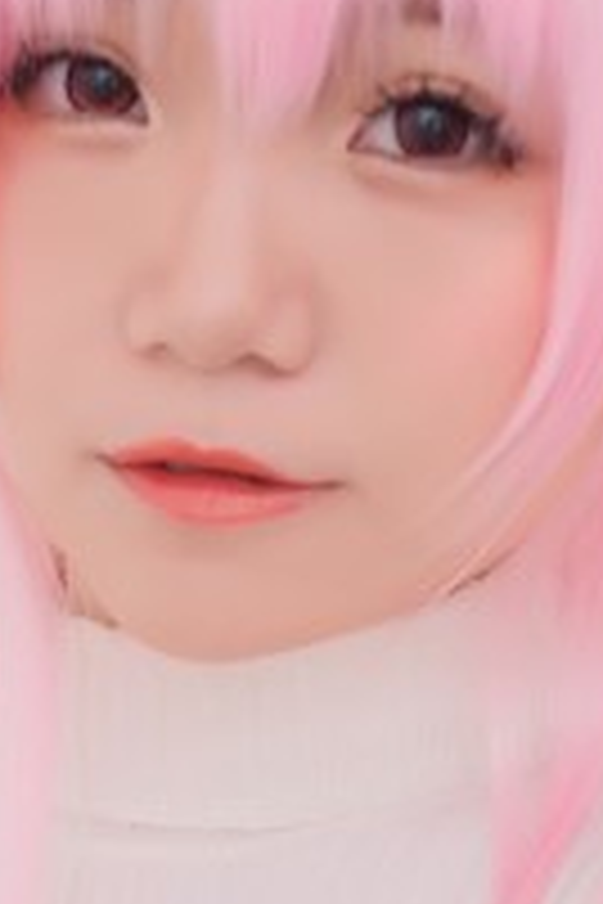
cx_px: 238
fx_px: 5251
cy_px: 1228
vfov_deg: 9.6
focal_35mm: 209
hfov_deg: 6.6
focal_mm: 35
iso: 250
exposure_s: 1/80
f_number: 2
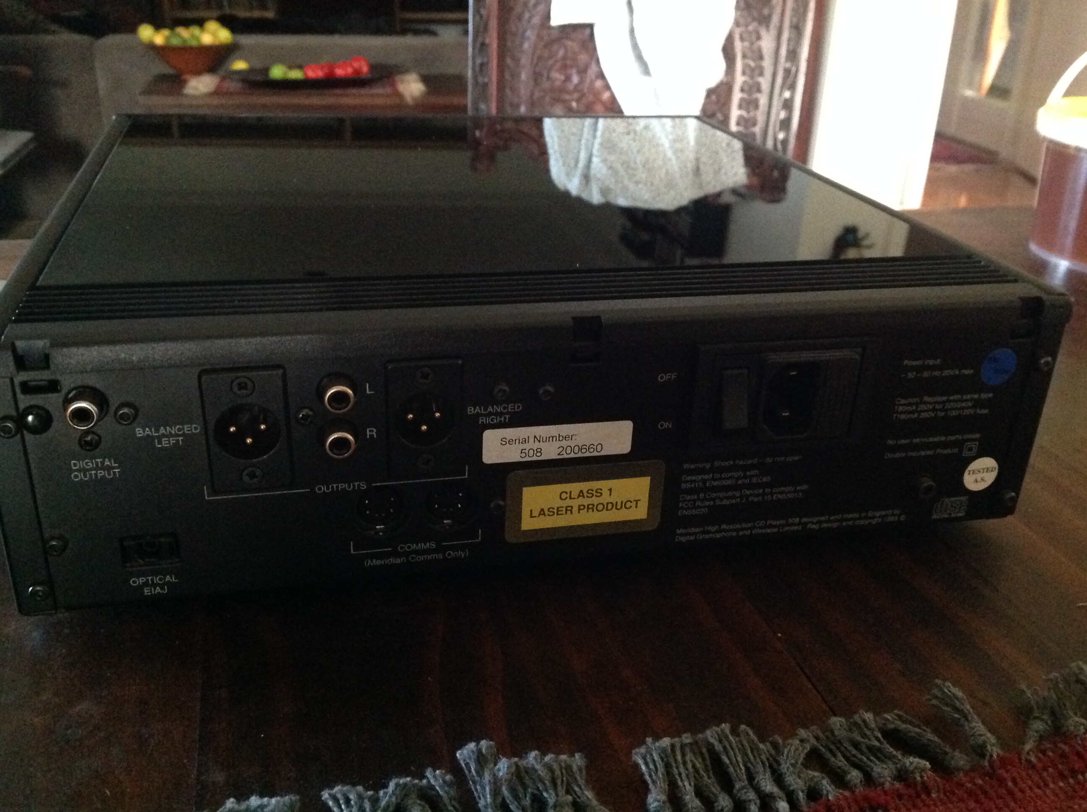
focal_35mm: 35
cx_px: 544
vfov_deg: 40.6
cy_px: 406
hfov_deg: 52.7
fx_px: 1097
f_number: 2.4
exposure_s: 1/15
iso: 800
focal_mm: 4.28
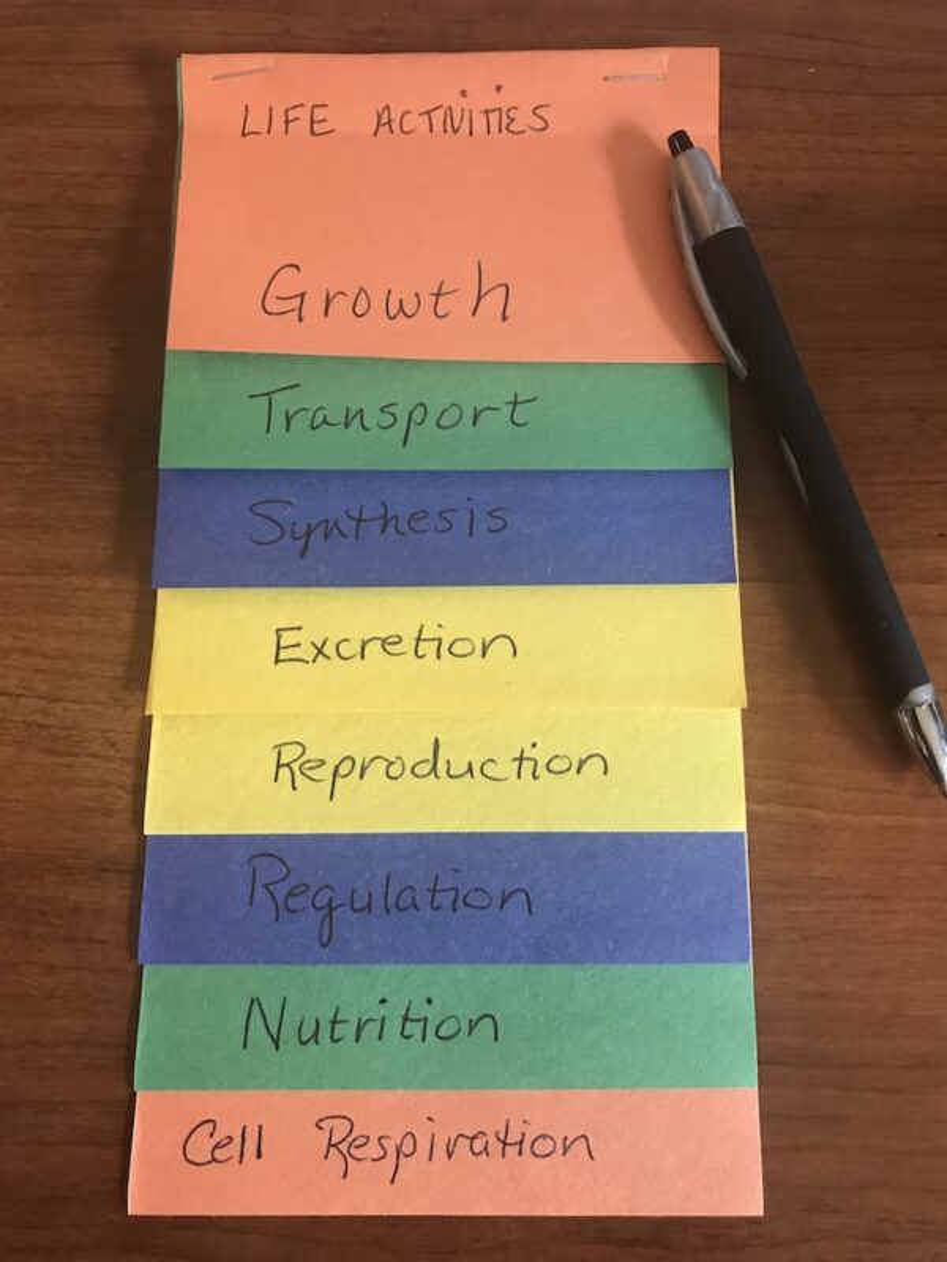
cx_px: 474
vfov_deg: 63.4
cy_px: 631
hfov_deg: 49.7
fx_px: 1021
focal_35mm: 28
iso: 50
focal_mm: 3.99
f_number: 1.8
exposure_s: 1/15
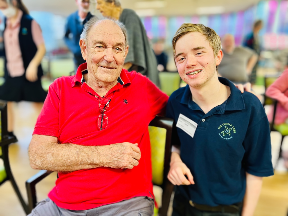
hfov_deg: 67.3
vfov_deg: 53.1
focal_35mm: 26
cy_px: 108
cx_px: 144
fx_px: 216
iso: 160
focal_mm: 5.7
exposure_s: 1/50
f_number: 1.5
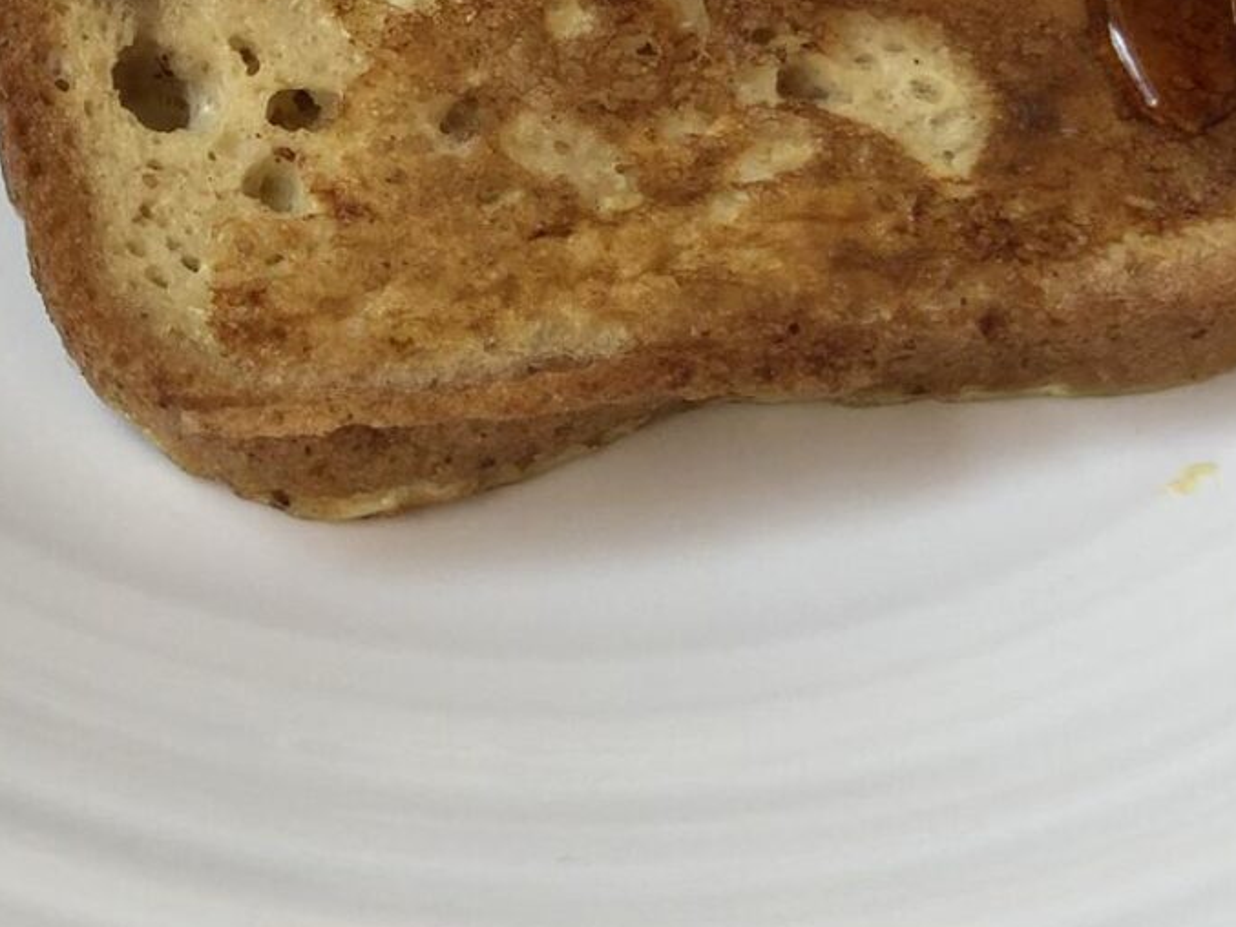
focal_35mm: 118
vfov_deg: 12.4
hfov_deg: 16.7
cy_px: -42
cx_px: 610
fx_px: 4214
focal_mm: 6
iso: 50
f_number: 2.4
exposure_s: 1/60
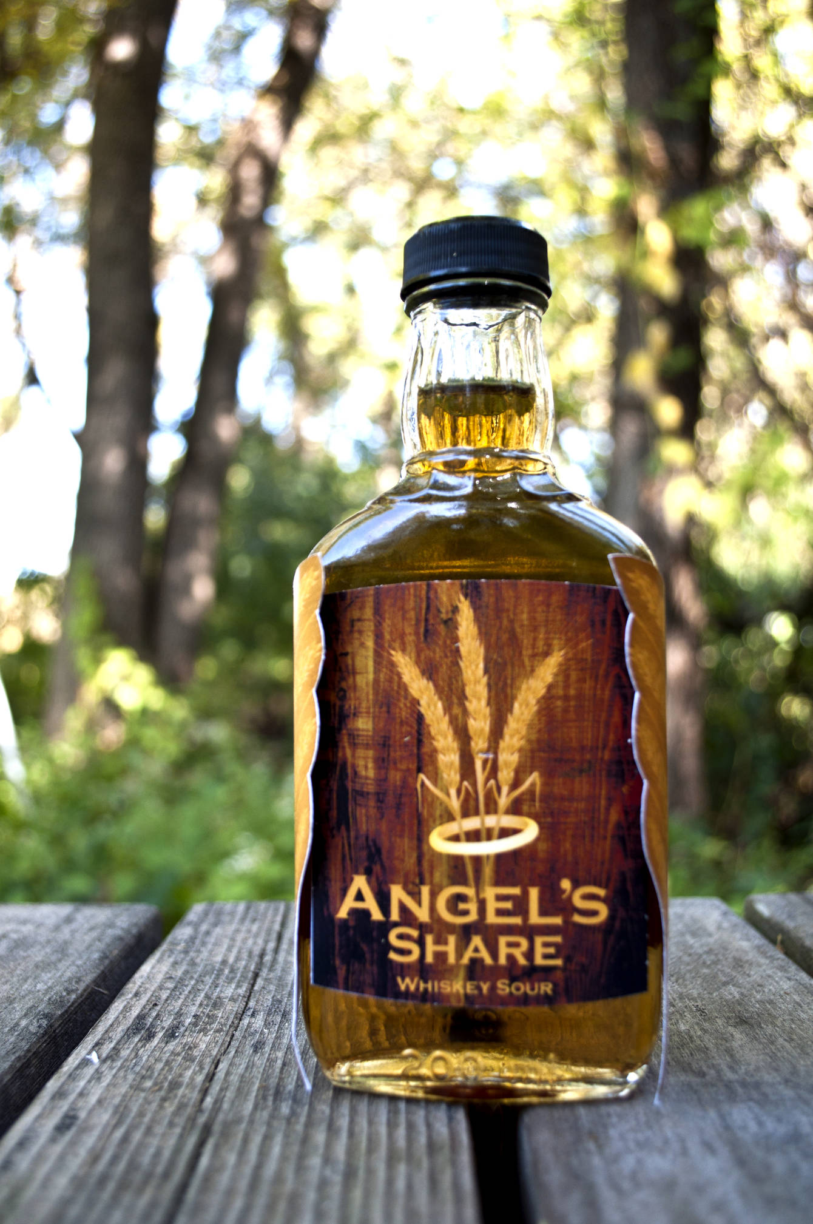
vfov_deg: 57.3
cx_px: 406
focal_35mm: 33
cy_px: 612
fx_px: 1120
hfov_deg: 39.9
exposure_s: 1/125
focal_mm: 22
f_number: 3.8
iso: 200
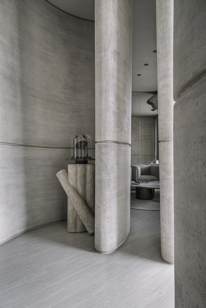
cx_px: 103
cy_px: 154
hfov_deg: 53.1
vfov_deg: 73.7
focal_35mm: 24
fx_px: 206
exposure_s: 8
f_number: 10
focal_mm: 24
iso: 100
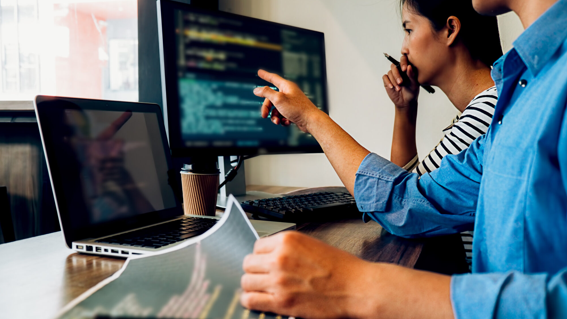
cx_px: 284
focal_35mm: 40
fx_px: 601
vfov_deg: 29.7
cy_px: 184
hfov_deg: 50.5
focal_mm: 25.4
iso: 640
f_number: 3.2
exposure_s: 1/80
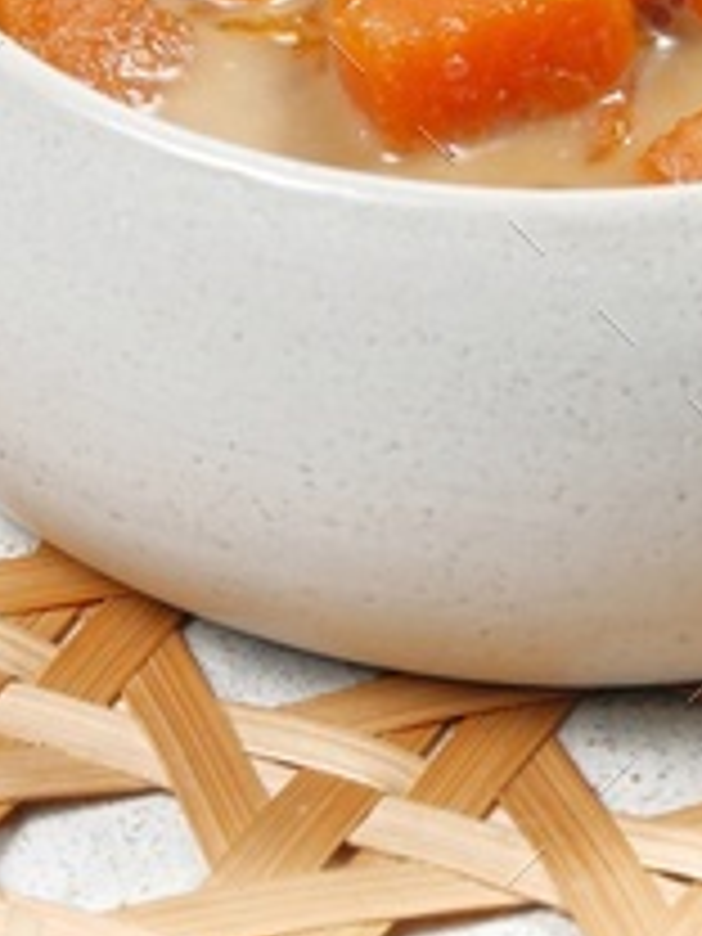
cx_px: 819
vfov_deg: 4.8
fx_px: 11221
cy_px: 83
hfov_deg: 3.6
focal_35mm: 415
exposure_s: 1/40
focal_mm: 101.2
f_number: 8
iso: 200
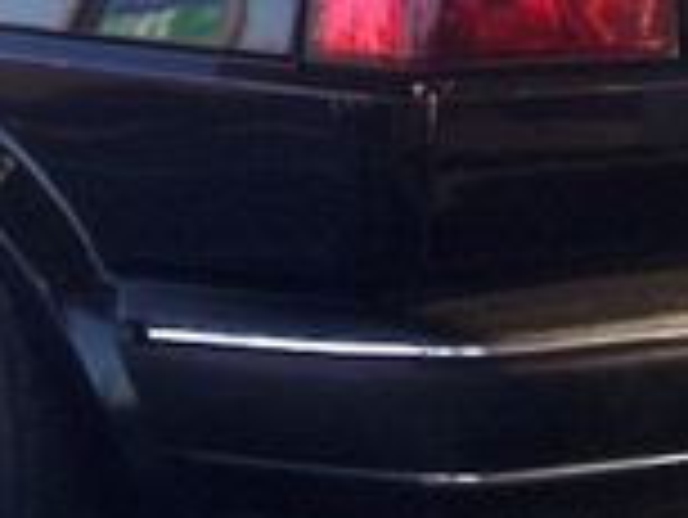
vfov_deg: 8.3
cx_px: 67
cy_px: -54
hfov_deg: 11.0
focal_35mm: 178
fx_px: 3541
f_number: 2.7
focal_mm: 5.6
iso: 80
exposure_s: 1/201
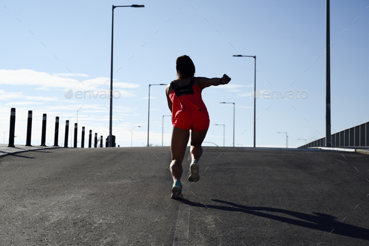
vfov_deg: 26.0
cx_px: 184
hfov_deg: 38.2
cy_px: 123
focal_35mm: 52
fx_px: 533
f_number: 4
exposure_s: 1/8000
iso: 200
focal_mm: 52
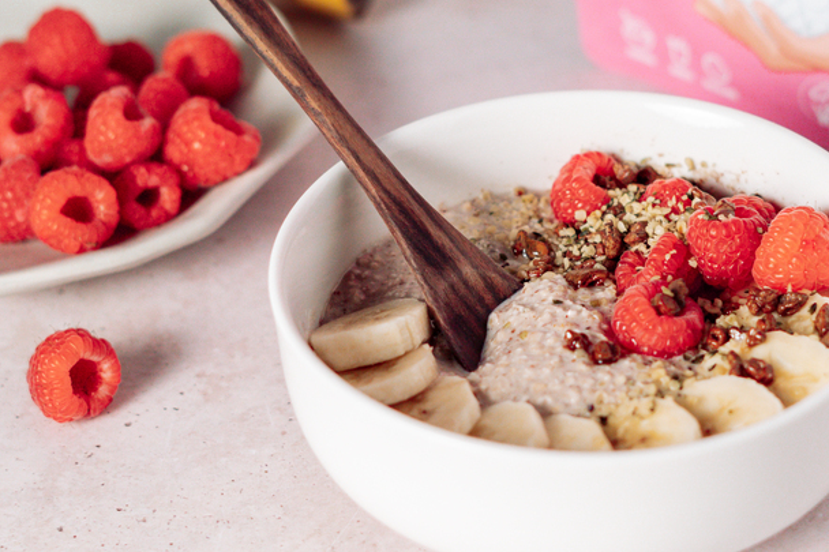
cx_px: 533
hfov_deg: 18.4
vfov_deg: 12.3
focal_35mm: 111
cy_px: 219
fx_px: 2555
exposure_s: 1/320
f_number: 2.8
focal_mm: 50
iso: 1000
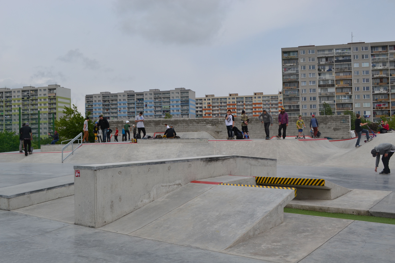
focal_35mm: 36
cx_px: 198
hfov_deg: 53.1
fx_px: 395
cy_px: 132
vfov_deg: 36.9
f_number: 9
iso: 100
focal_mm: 24
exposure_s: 1/320
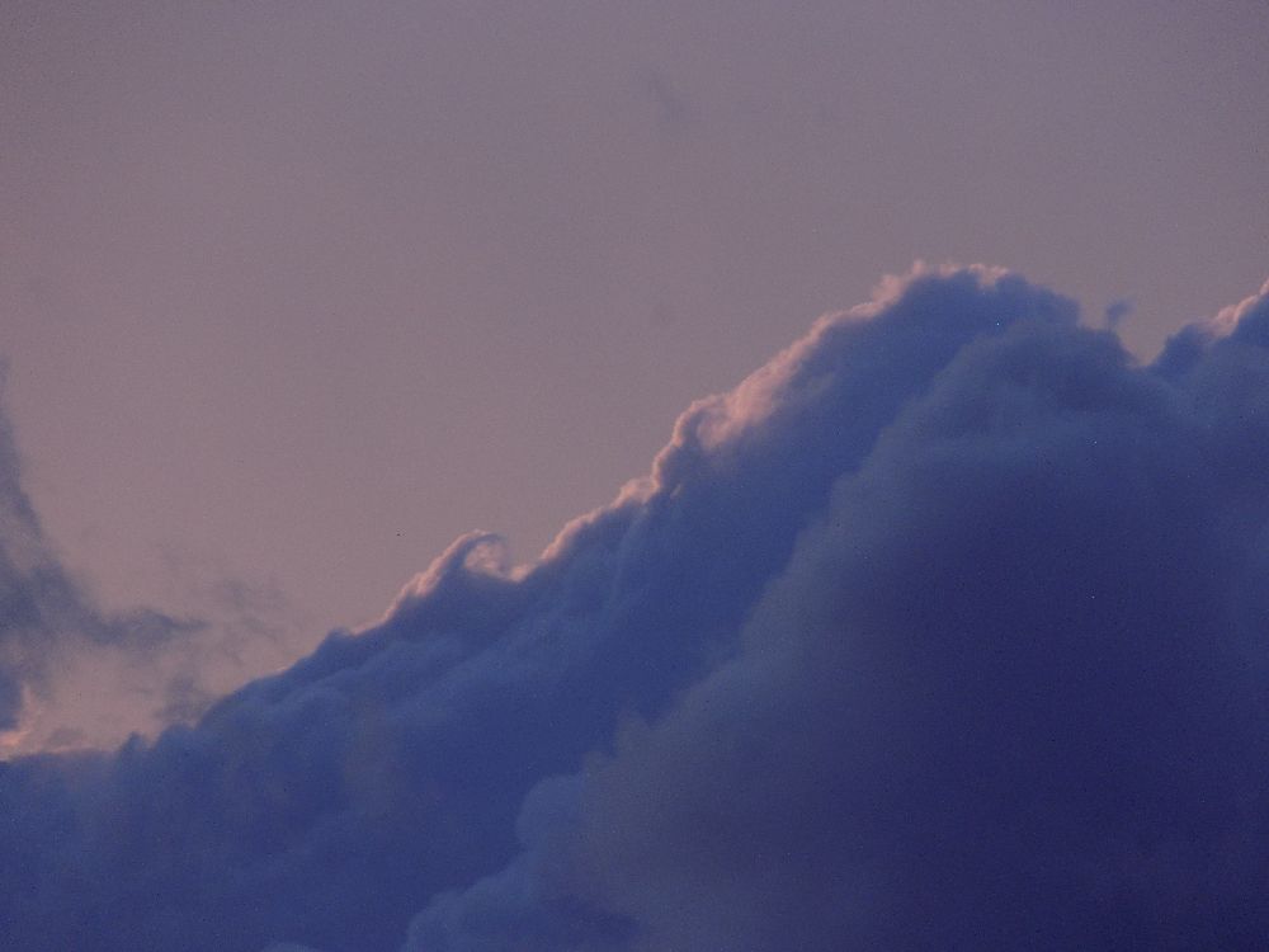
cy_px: 476
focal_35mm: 606
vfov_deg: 2.5
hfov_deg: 3.3
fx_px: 22216
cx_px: 634
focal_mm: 107.7
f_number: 5.9
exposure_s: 1/125
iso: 140
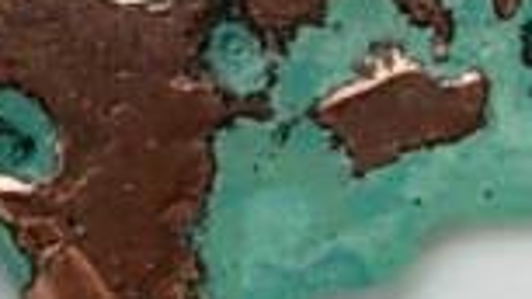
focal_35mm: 277
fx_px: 3907
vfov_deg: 4.4
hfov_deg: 7.8
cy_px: 97
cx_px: 143
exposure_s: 1/592
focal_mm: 6.3
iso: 50
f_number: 2.9
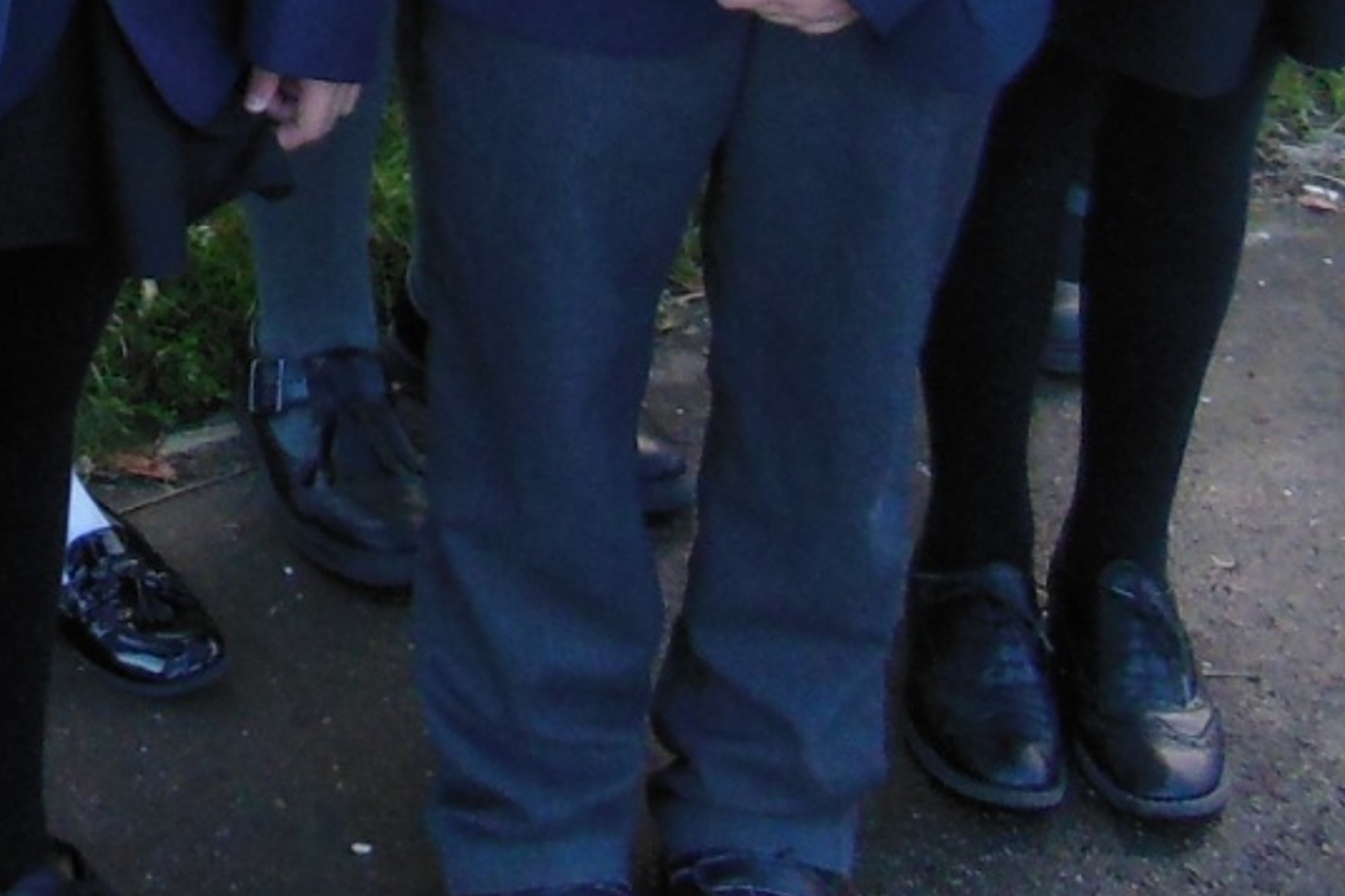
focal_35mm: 97
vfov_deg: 13.2
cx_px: -191
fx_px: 3623
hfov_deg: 20.0
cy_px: -532
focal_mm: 4.5
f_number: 3.5
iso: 400
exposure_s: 1/250
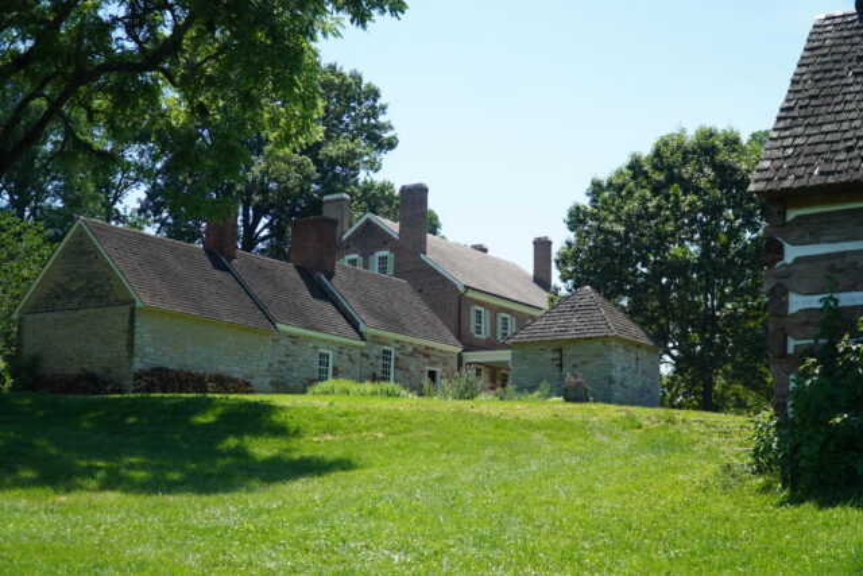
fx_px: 1187
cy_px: 288
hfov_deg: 40.0
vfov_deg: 27.3
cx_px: 432
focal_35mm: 50
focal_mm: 33
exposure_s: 1/500
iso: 100
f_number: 4
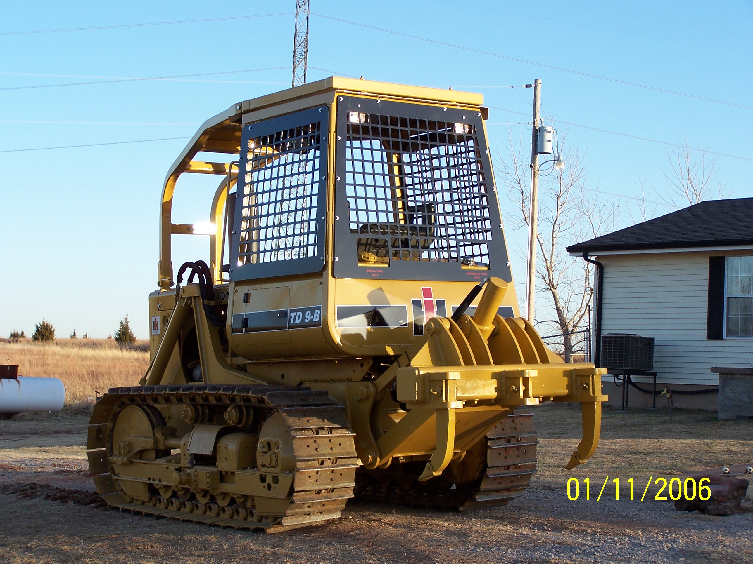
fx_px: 1501
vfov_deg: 21.3
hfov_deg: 28.2
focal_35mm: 69
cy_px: 282
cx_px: 376
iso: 80
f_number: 3.2
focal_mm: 11.5
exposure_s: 1/350
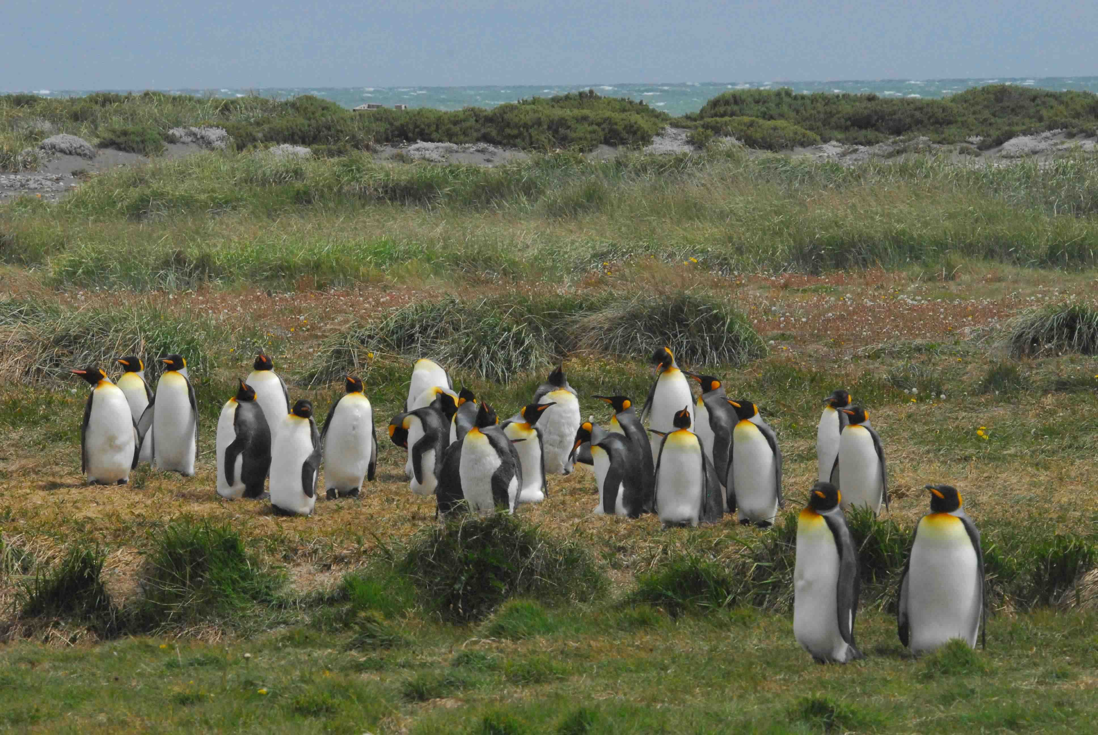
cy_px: 368
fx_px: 8932
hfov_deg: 7.0
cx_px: 549
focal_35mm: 292
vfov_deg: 4.7
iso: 1600
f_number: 20
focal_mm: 195
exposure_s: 1/1500
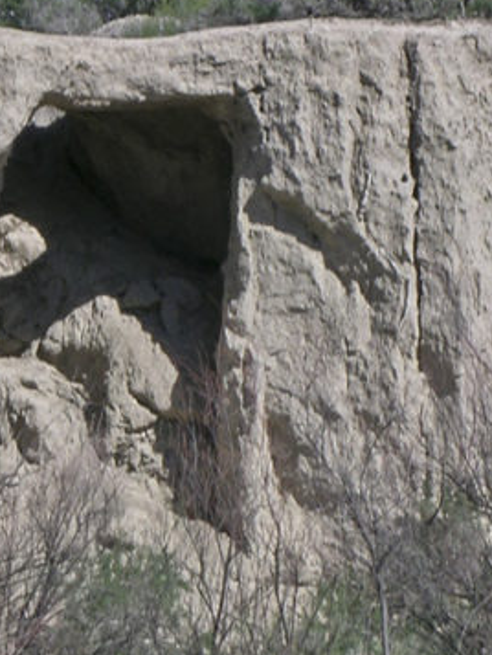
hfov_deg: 4.5
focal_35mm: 333
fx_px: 6307
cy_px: 574
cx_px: 198
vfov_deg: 5.9
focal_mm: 24
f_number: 7.3
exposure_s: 1/140
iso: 50
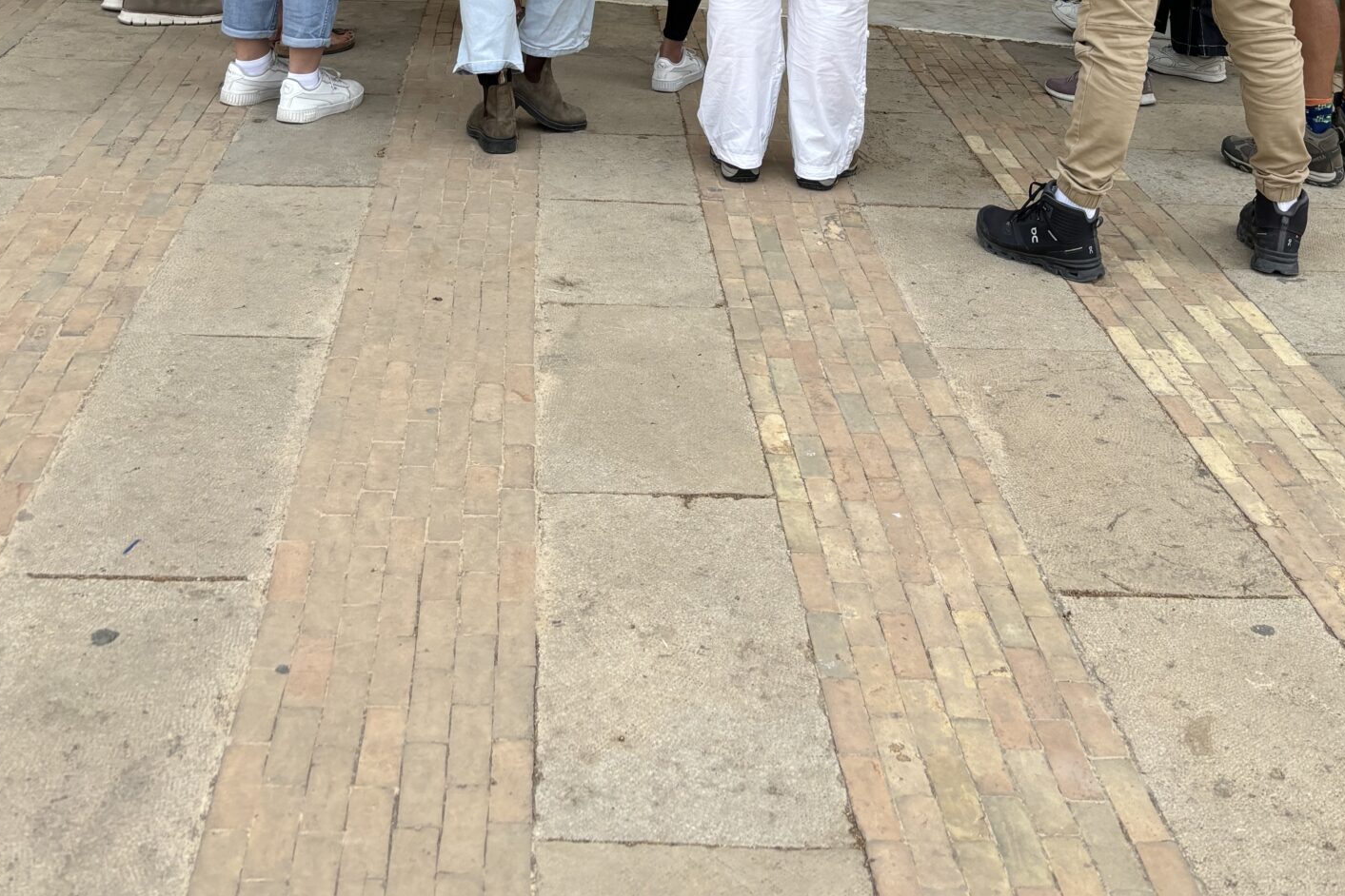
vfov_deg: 24.2
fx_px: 1831
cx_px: 686
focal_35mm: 49
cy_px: -260
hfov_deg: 40.3
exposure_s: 1/935
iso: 50
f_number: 1.6
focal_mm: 5.96
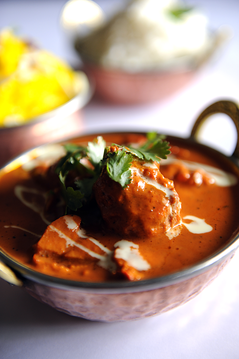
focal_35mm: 52
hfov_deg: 26.0
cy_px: 180
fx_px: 518
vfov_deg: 38.2
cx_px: 120
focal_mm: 52
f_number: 2.8
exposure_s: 1/60
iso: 800
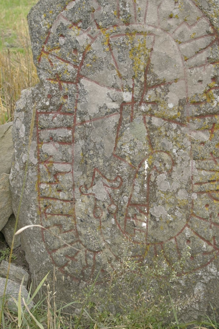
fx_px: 777
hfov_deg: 16.0
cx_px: 147
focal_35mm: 85
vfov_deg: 23.8
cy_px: 116
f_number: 5.6
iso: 200
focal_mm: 38
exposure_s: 1/90
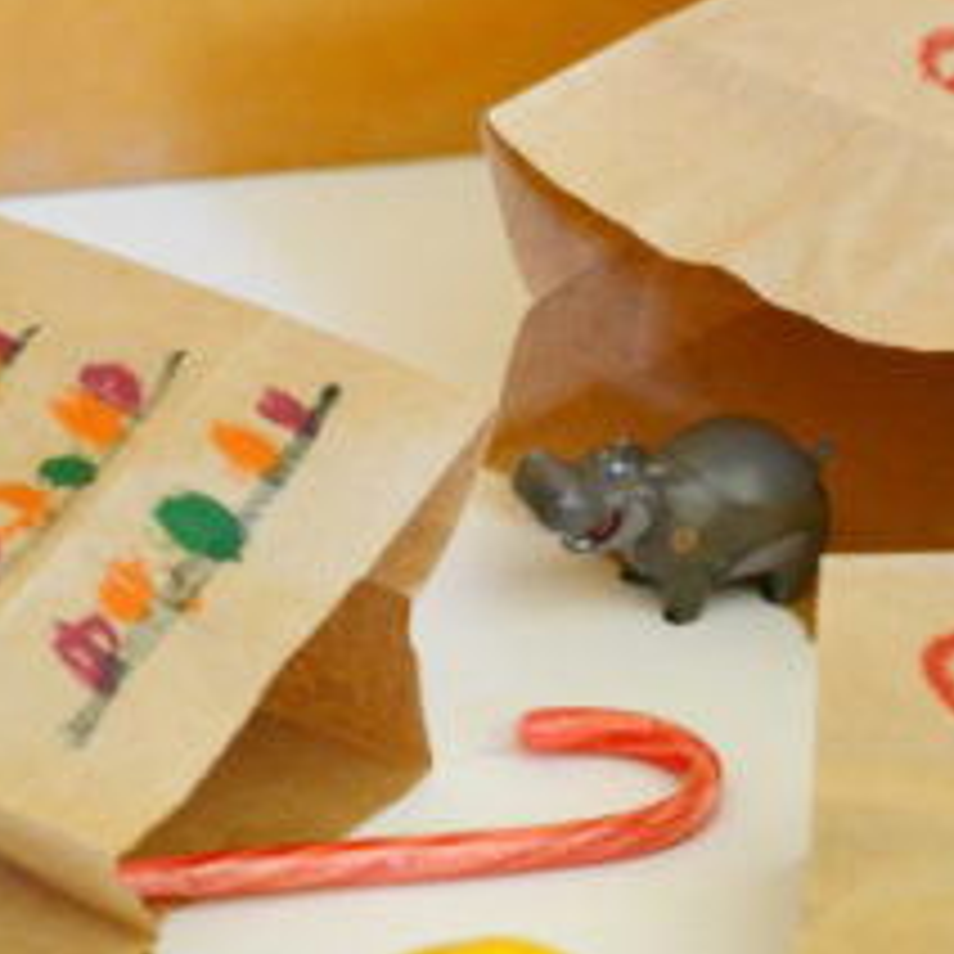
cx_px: 432
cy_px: 520
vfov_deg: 11.6
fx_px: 4677
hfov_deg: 11.6
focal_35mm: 150
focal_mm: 50
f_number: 3.2
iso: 2000
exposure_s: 1/125
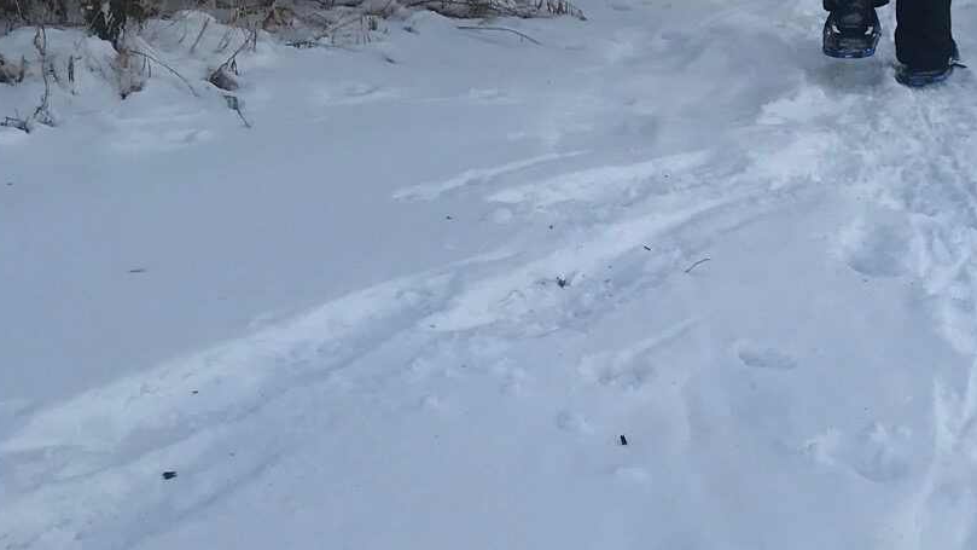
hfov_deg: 26.9
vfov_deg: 15.6
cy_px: 10
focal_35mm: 76
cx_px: 879
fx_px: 1969
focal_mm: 3.99
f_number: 1.8
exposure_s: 1/1350
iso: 20
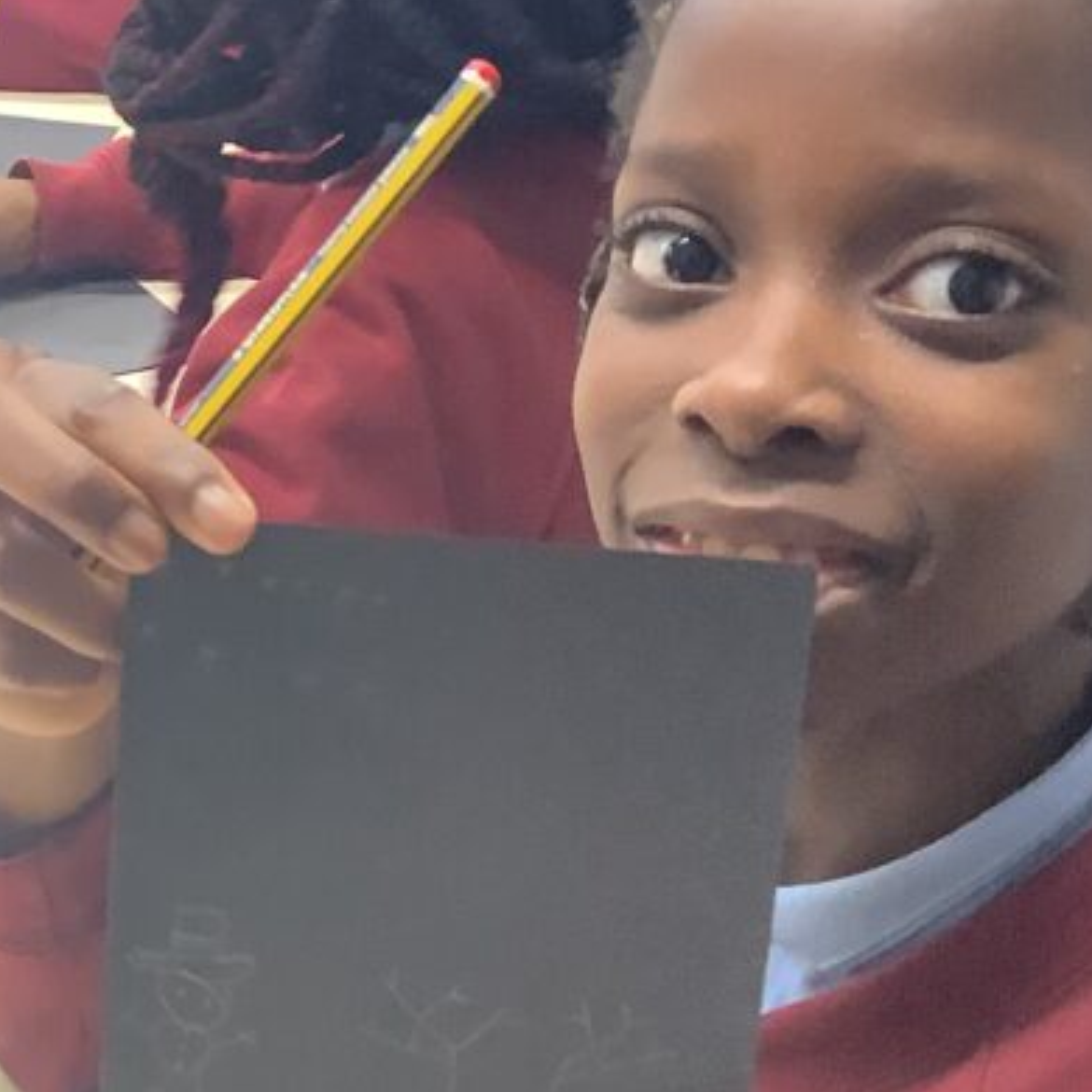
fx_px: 2570
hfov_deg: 23.8
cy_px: 694
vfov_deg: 23.9
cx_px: 300
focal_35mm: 72
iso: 160
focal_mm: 3.3
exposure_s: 1/50
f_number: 2.4
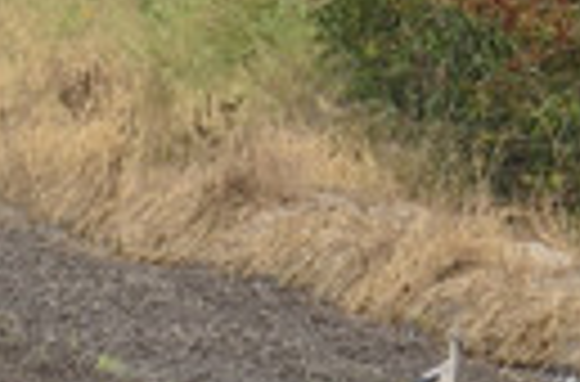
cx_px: -1196
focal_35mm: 1253
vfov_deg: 1.1
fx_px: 20113
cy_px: 643
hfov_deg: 1.6
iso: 100
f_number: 11
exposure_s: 1/60
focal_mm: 105
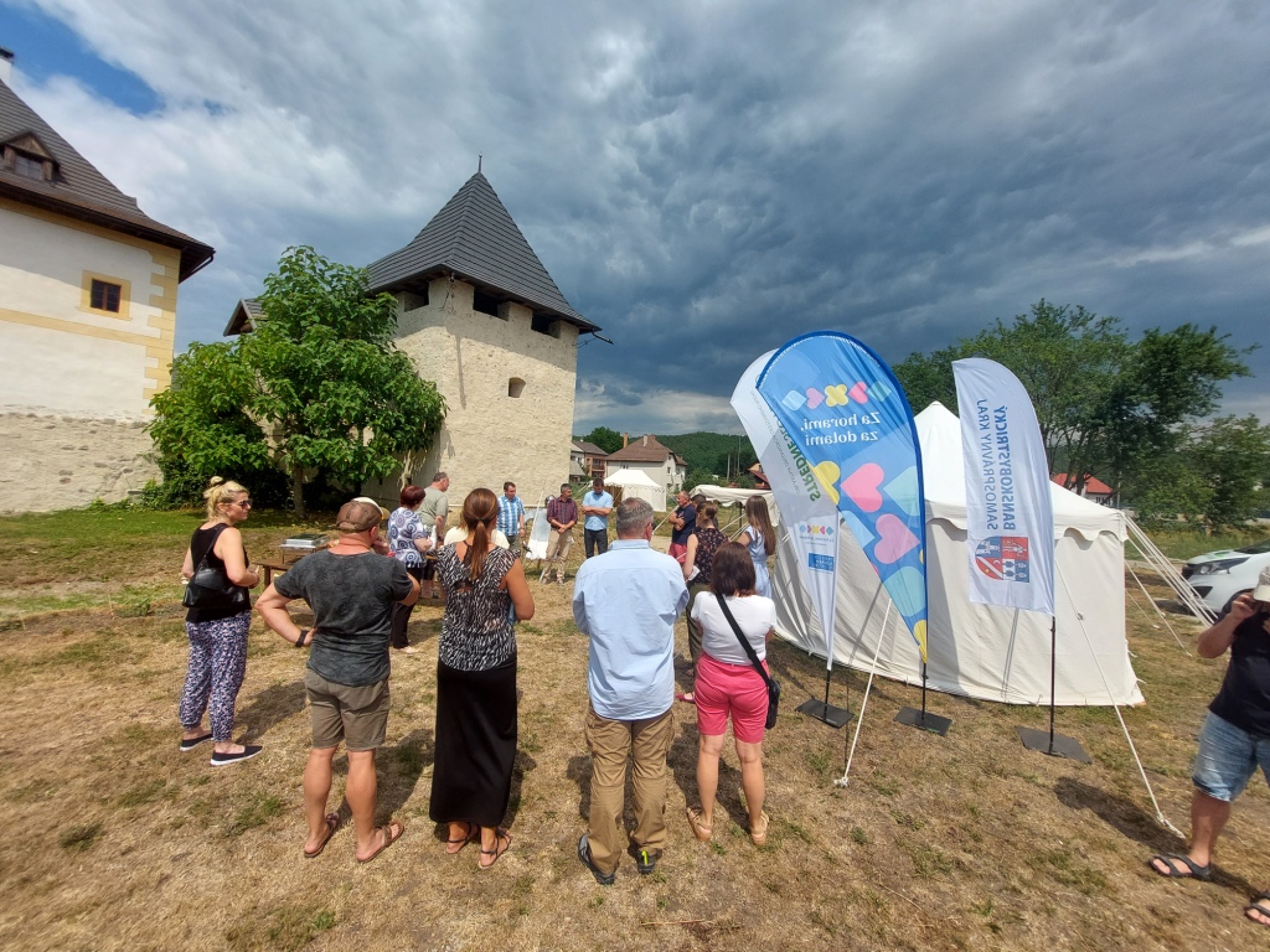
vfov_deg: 89.9
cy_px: 476
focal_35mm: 13
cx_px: 635
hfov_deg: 106.2
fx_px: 477
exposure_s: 1/2656
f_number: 2.2
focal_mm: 1.74
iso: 50
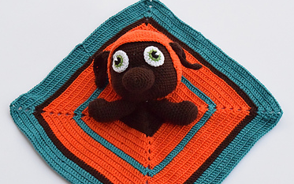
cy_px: 109
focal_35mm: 113
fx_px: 903
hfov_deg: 18.5
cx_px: 122
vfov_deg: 11.6
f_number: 13
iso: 12800
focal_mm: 55
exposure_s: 1/100
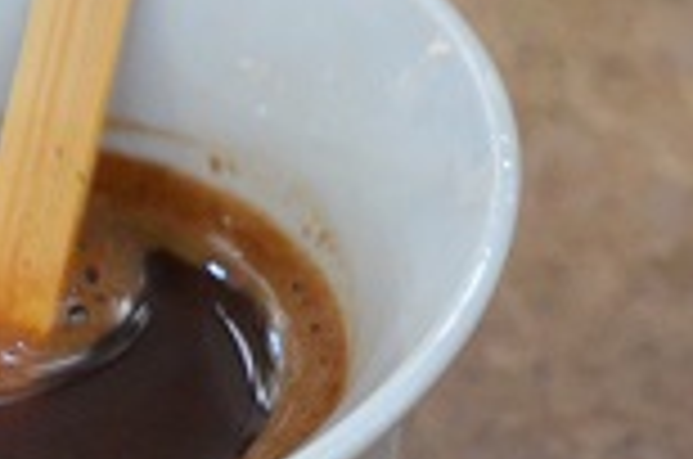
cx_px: 886
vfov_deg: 3.8
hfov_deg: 5.7
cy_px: -194
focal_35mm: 358
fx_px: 6877
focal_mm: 40
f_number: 4.8
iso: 1600
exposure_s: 1/60
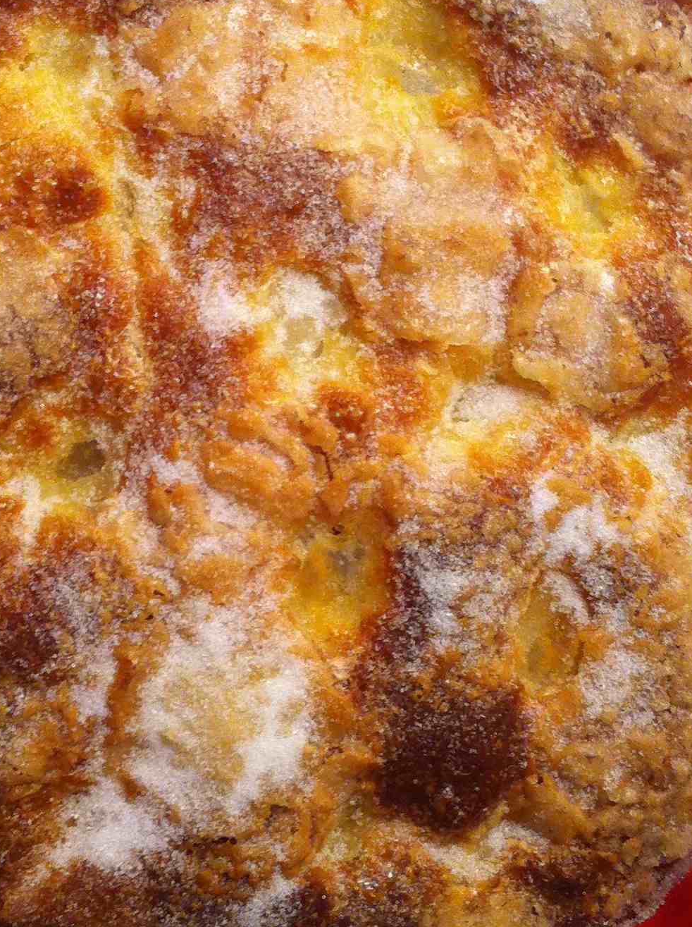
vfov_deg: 28.2
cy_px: 499
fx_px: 1844
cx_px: 266
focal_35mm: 69
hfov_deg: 21.2
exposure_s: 1/15
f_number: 2.8
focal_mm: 3.85
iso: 160
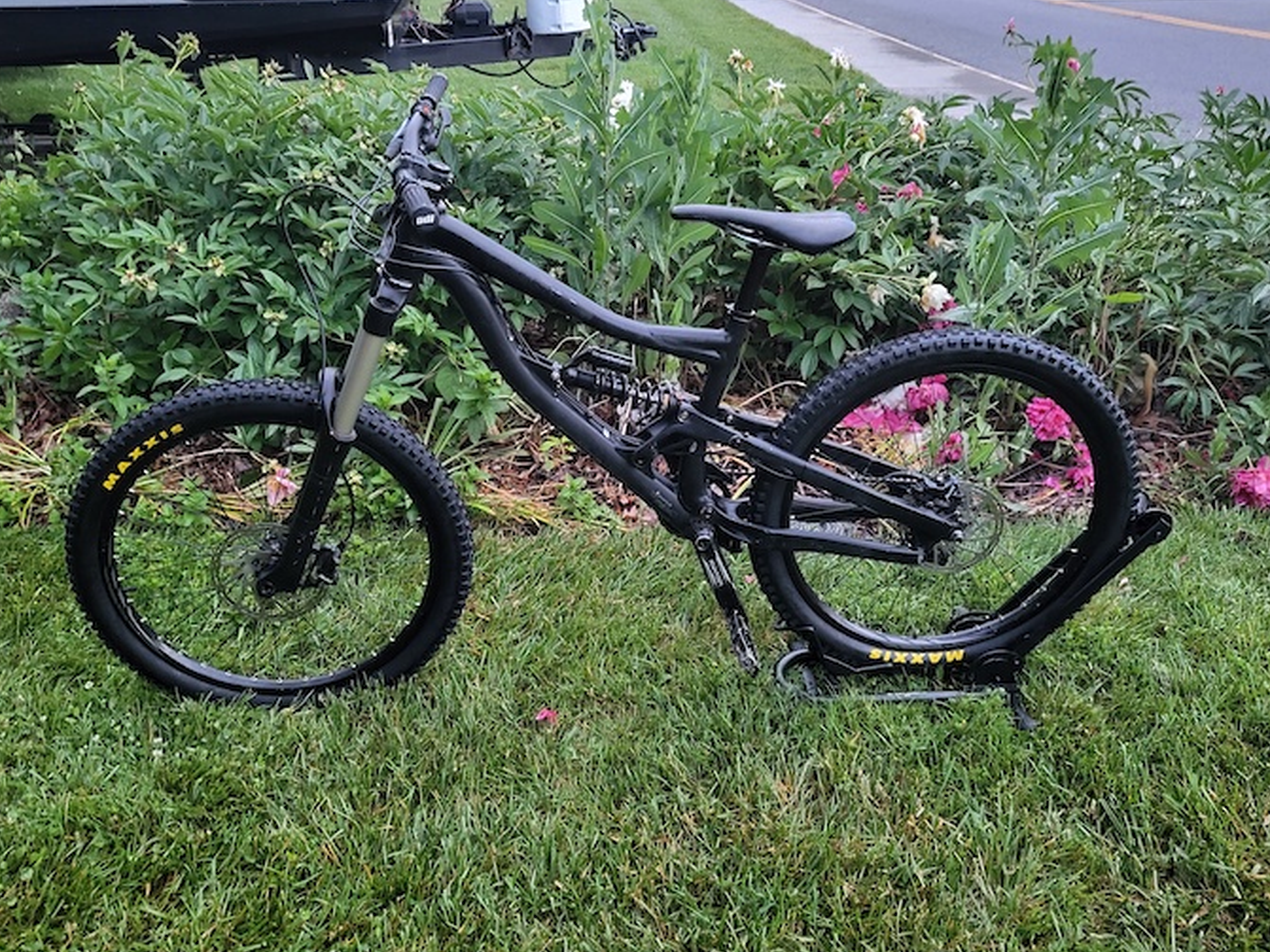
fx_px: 1137
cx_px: 606
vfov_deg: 45.3
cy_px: 397
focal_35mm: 31
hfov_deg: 58.3
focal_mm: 4.25
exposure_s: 1/30
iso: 500
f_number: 1.8
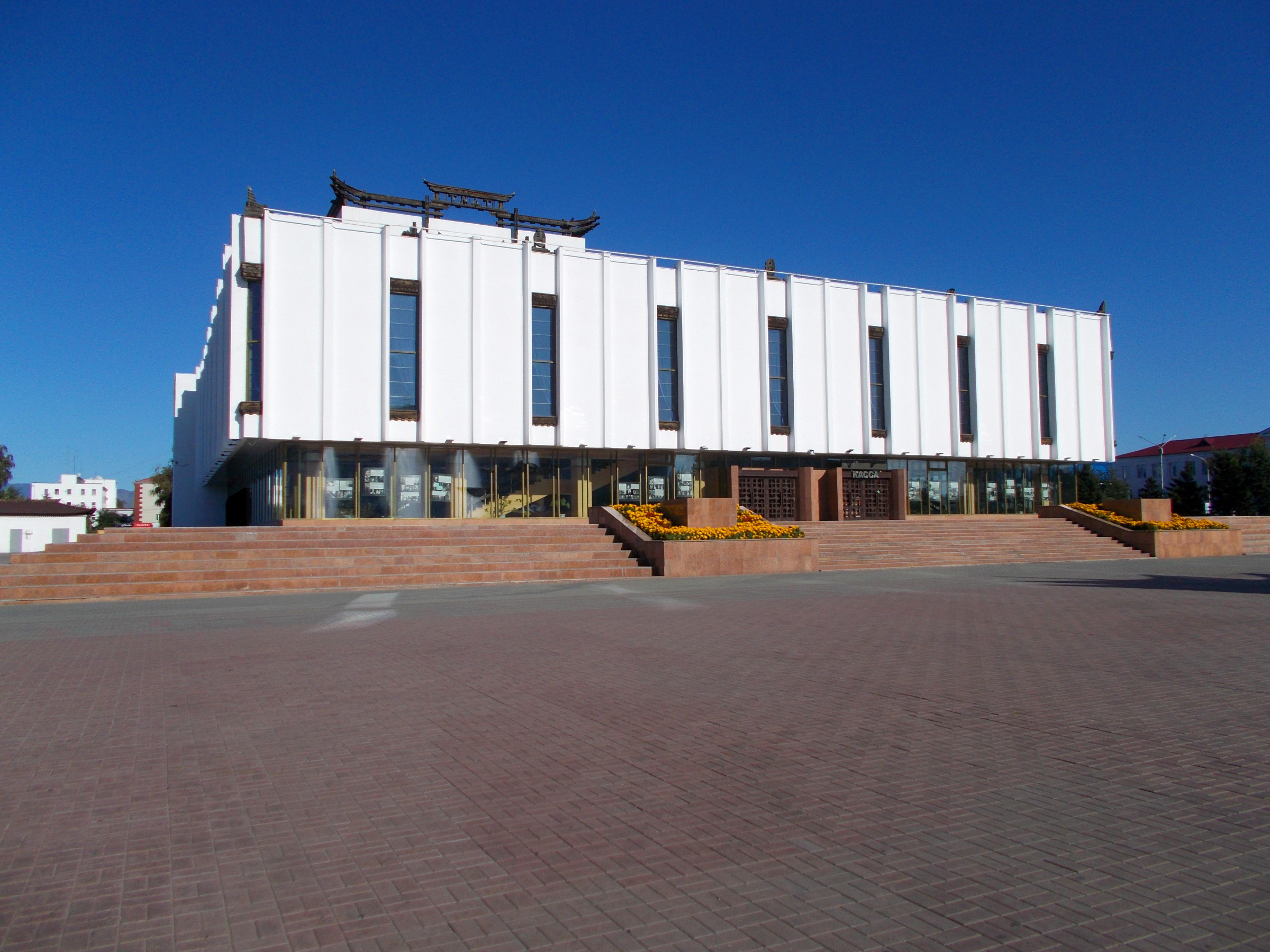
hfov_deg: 67.3
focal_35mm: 26
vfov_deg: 53.1
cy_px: 476
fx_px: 954
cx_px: 635
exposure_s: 1/320
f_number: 8
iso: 80
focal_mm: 4.6
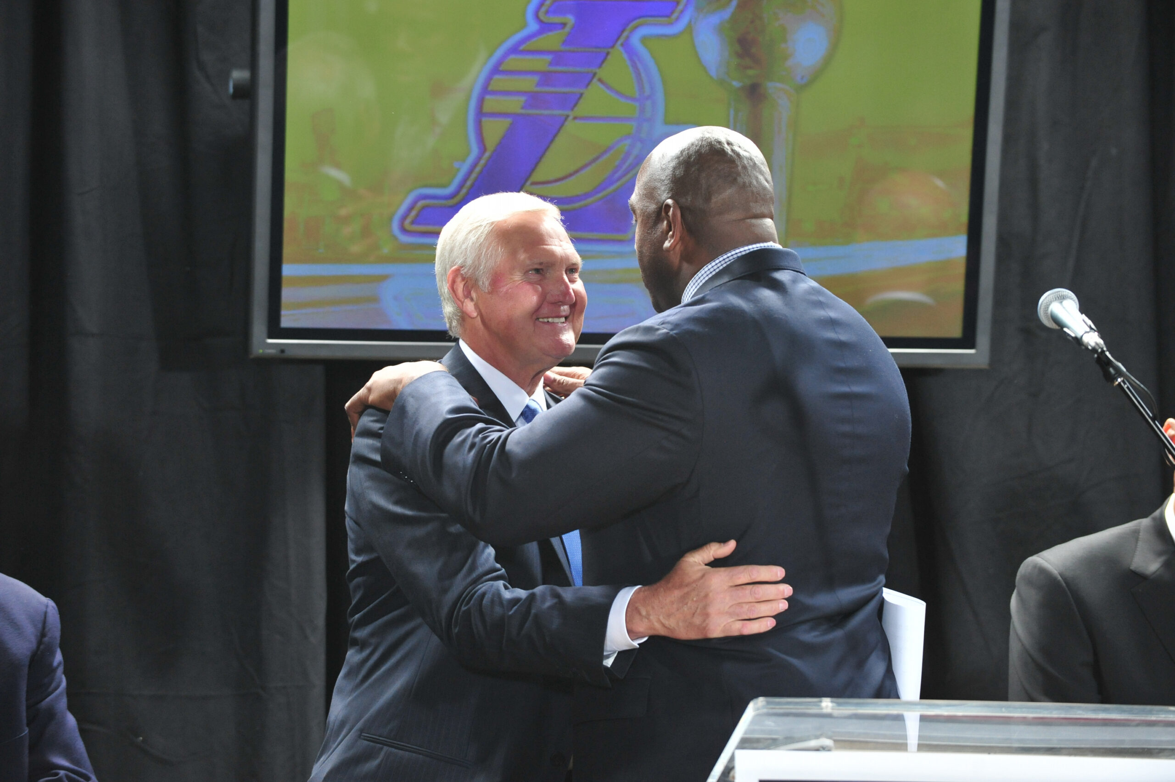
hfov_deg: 10.3
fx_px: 6523
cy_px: 391
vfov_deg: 6.9
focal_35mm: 200
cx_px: 588
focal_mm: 200
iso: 2000
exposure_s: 1/400
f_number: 5
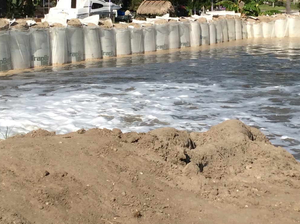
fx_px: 623
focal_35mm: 72
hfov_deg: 26.9
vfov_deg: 20.3
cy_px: 69
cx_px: 209
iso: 32
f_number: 2.4
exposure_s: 1/2387
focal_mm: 3.3
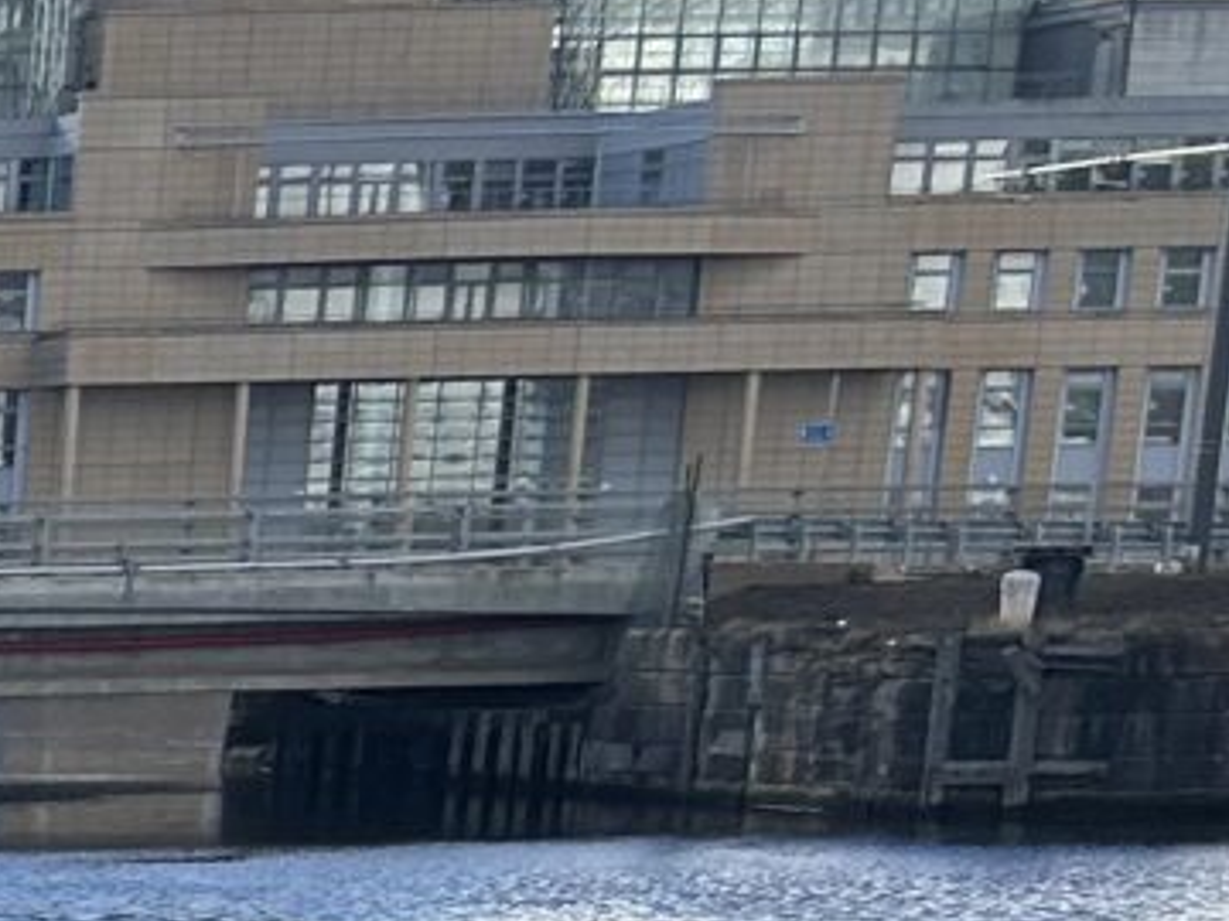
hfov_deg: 10.7
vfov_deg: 9.4
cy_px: 1828
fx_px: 5255
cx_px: -1990
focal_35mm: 148
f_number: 1.5
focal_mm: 5.7
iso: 50
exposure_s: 1/3257
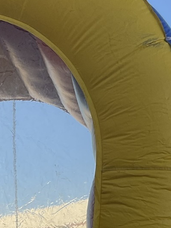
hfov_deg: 13.1
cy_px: 307
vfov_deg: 16.5
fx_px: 737
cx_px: 10
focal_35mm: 112
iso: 16
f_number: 1.8
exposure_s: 1/792
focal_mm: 3
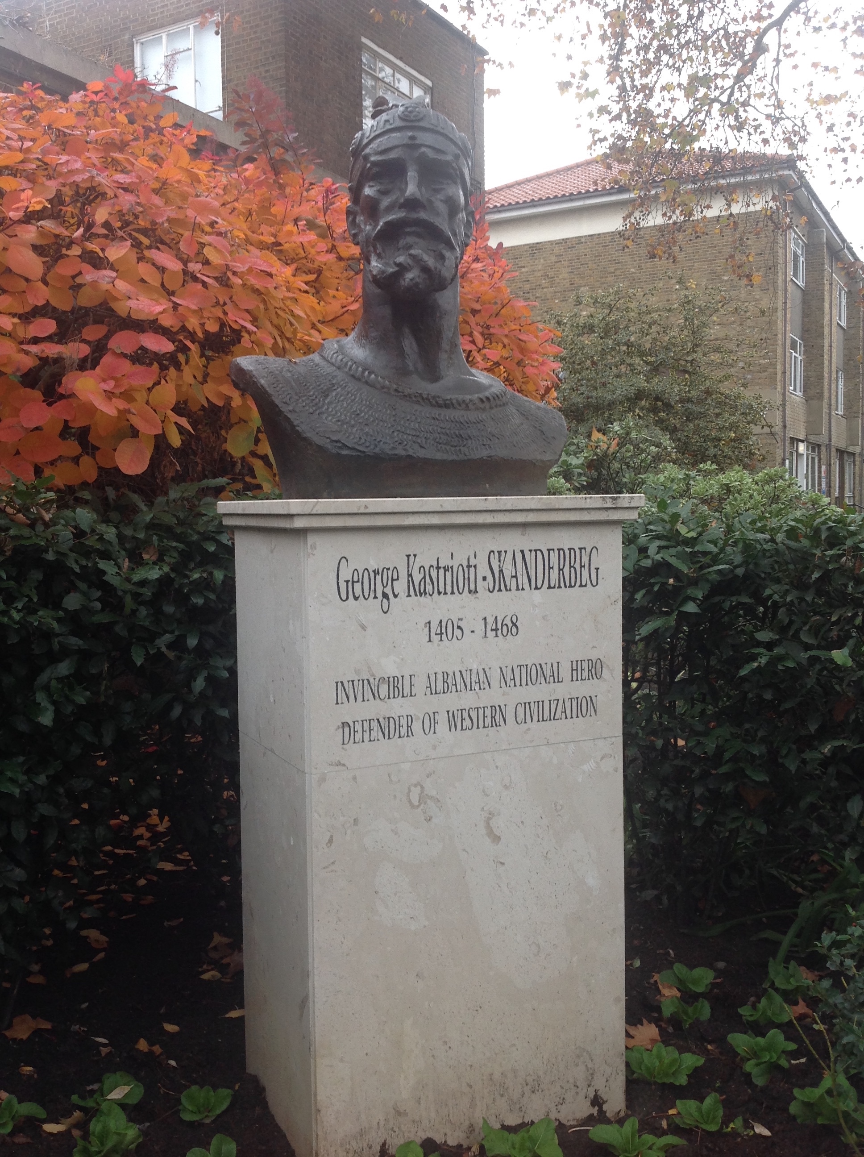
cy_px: 578
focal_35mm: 35
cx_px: 432
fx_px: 1168
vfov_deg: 52.7
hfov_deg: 40.6
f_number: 2.4
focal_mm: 4.28
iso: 64
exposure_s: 1/60
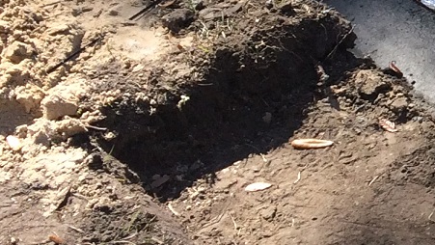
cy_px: -112
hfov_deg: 13.0
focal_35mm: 140
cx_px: 911
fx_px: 1615
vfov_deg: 8.5
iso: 32
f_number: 2.2
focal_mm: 4.15
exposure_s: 1/1109
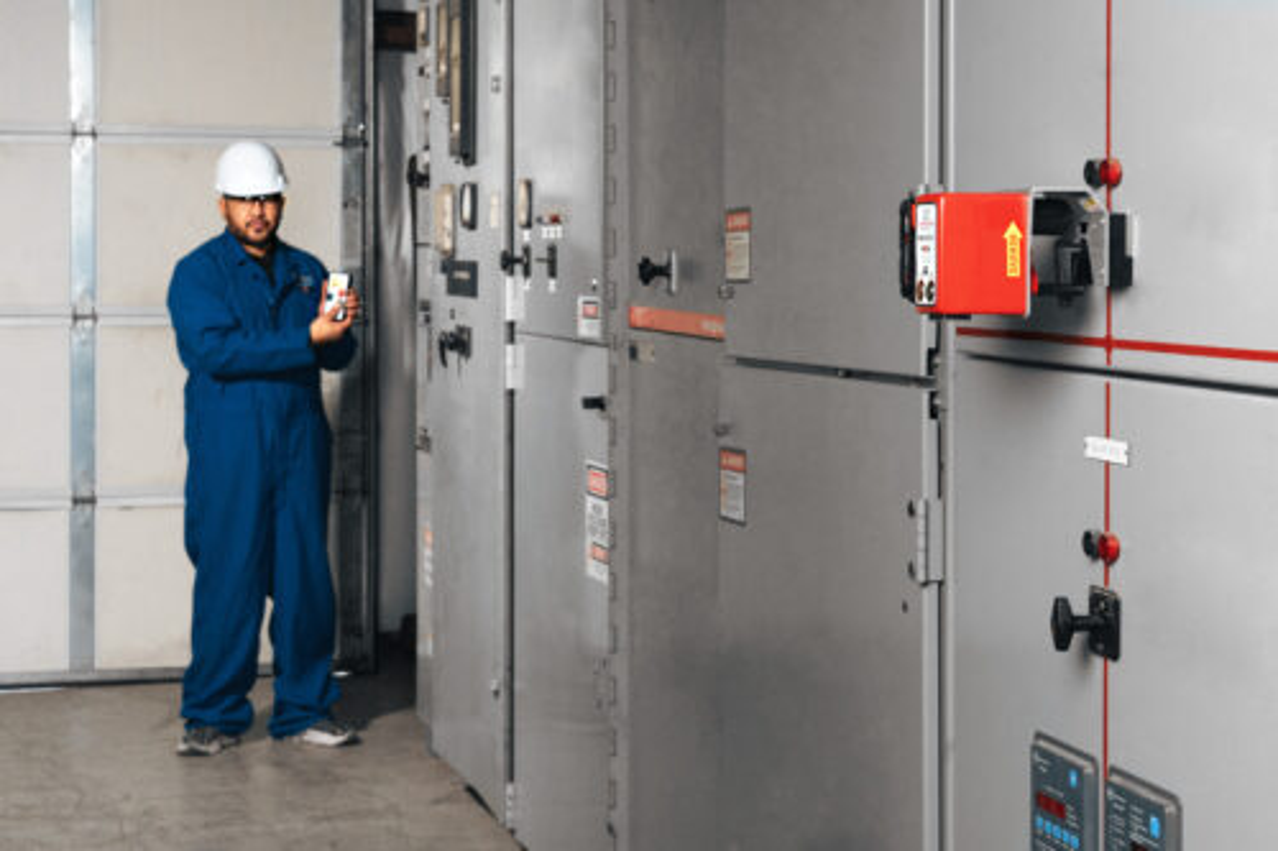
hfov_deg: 28.5
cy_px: 426
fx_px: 2520
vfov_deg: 19.2
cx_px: 639
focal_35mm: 71
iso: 1600
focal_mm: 71
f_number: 11
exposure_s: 1/15
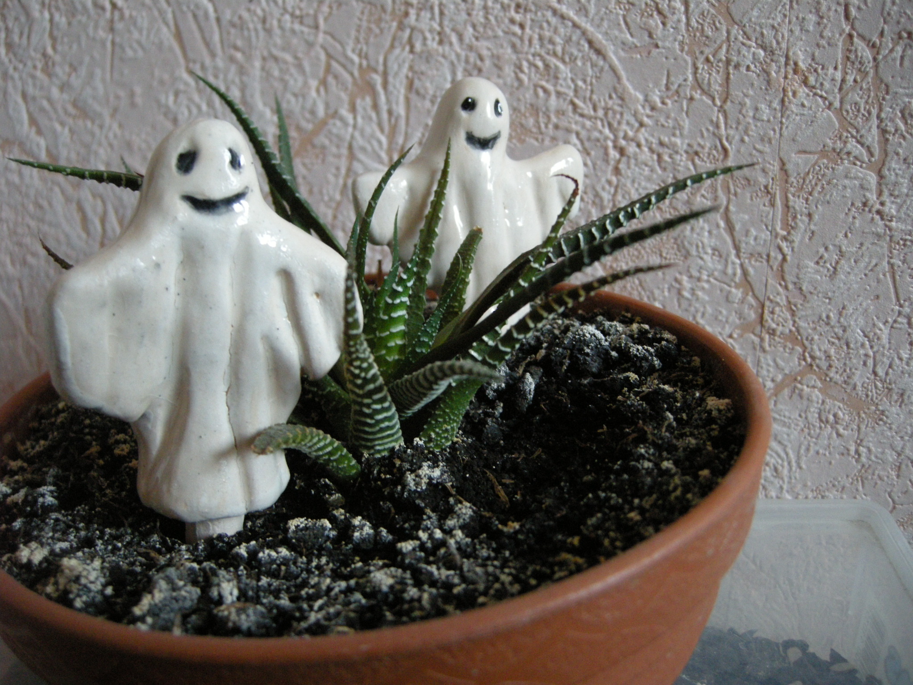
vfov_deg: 40.7
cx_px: 456
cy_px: 342
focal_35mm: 35
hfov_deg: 52.6
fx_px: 923
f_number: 2.7
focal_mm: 7.5
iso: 400
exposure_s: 1/16
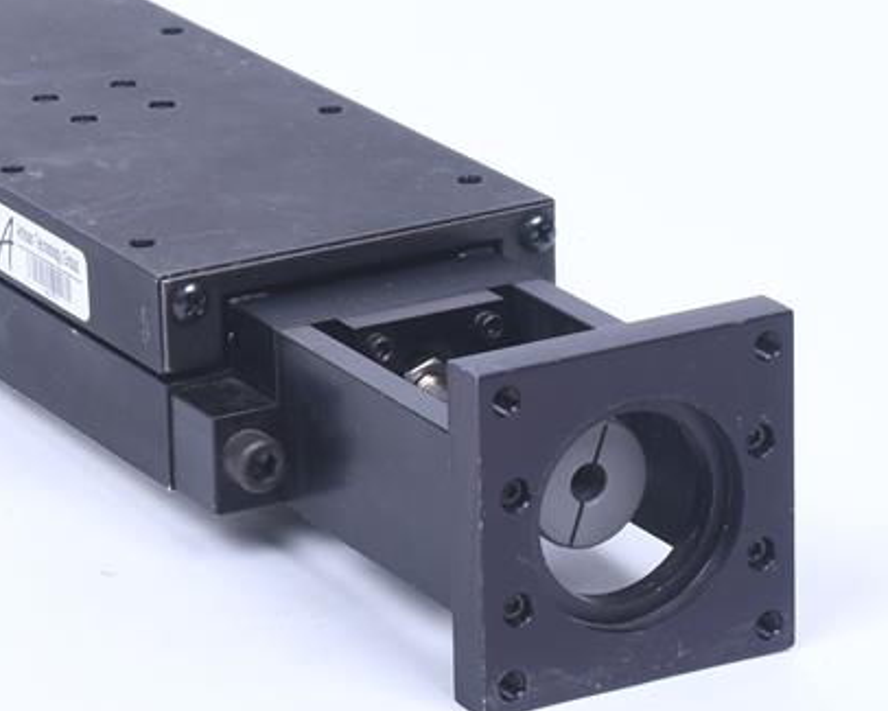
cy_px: 333
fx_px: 2734
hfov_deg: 18.4
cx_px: 249
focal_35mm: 104
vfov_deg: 14.8
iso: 200
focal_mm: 50
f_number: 16
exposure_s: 1/250
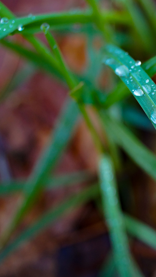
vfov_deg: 16.4
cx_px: 172
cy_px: 138
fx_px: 961
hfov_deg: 9.2
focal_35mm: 131
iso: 640
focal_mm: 55
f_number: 5.6
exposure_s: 1/160
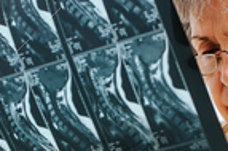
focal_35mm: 207
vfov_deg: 6.5
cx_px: 159
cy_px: 215
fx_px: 1309
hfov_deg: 9.9
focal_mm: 50
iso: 100
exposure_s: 1/160
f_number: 4
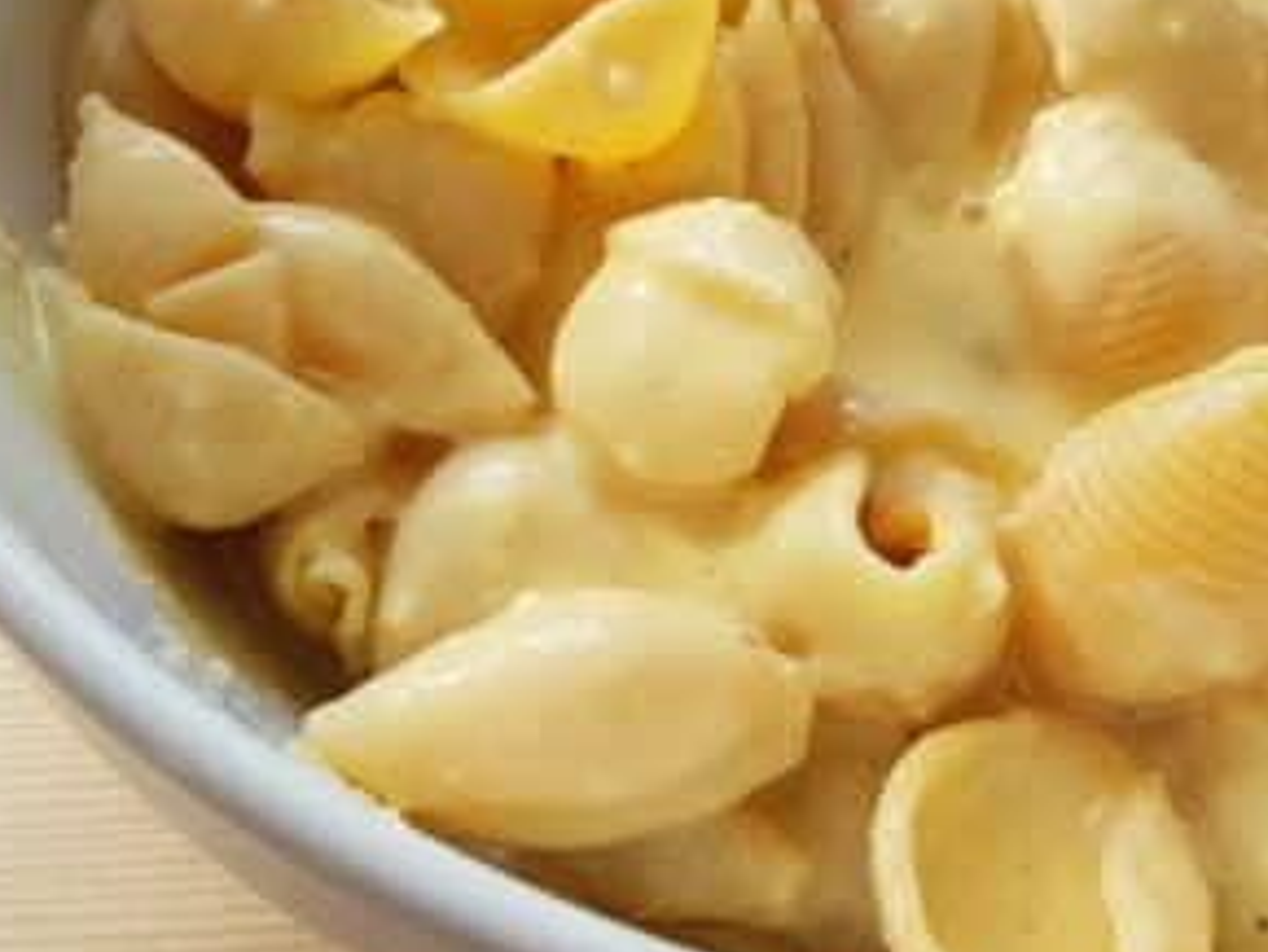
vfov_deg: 32.0
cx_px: 689
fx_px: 1649
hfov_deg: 42.0
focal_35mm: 45
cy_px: 353
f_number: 1.7
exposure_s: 1/112
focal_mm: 4.2
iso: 40
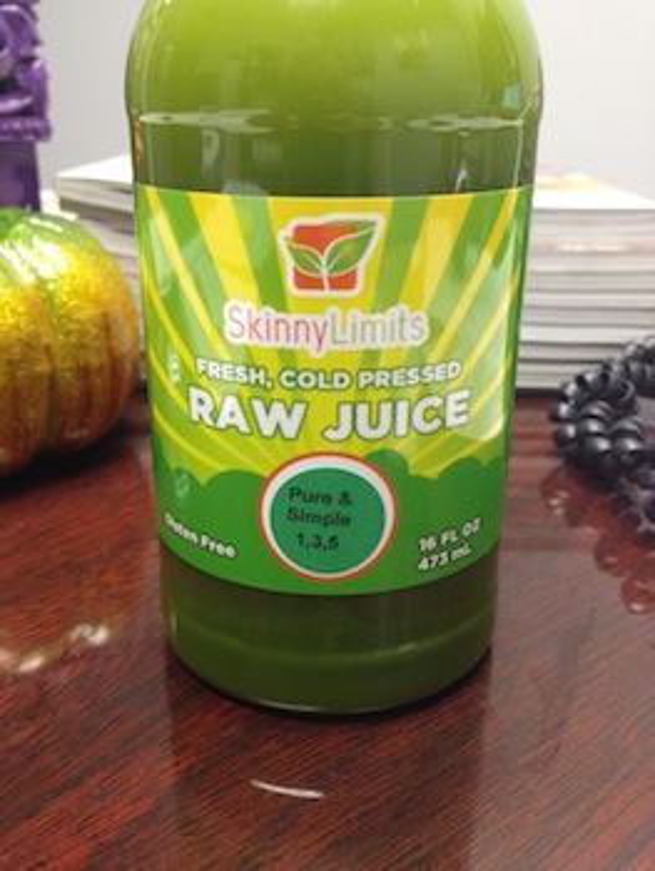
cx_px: 328
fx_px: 882
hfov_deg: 40.7
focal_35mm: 35
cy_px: 436
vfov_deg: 52.6
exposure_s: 1/20
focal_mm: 4.28
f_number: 2.4
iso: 100
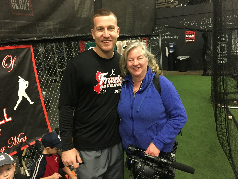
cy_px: 90
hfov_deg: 61.7
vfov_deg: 48.2
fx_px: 199
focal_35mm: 29
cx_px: 119
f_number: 2.2
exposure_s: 1/17
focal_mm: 4.15
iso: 200
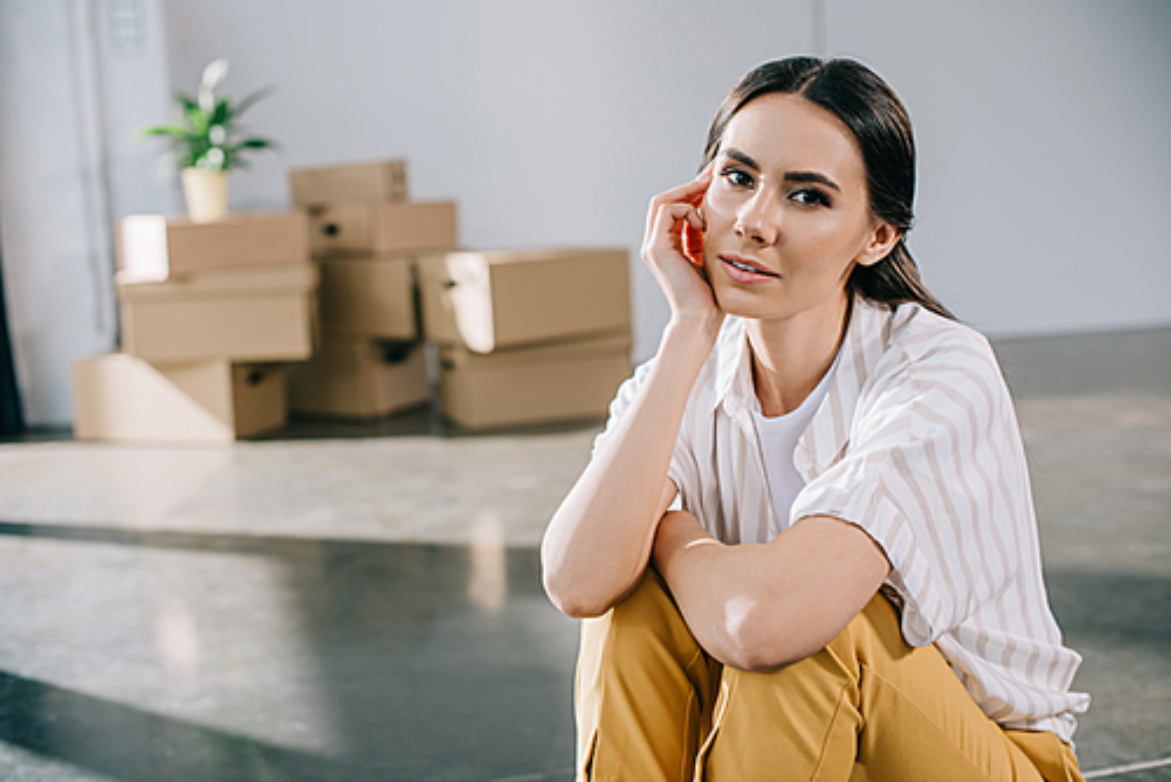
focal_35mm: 50
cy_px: 391
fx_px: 1627
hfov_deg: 39.6
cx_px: 586
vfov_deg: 27.0
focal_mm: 50
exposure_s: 1/200
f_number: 3.5
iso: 200
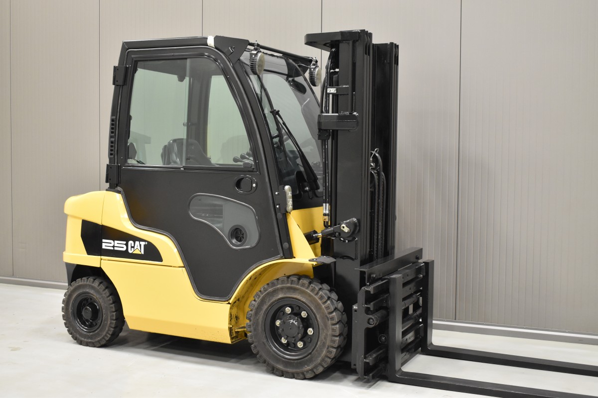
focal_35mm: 44
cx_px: 299
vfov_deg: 30.8
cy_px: 199
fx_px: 723
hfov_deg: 45.0
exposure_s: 1/25
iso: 1600
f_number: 5.6
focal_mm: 29
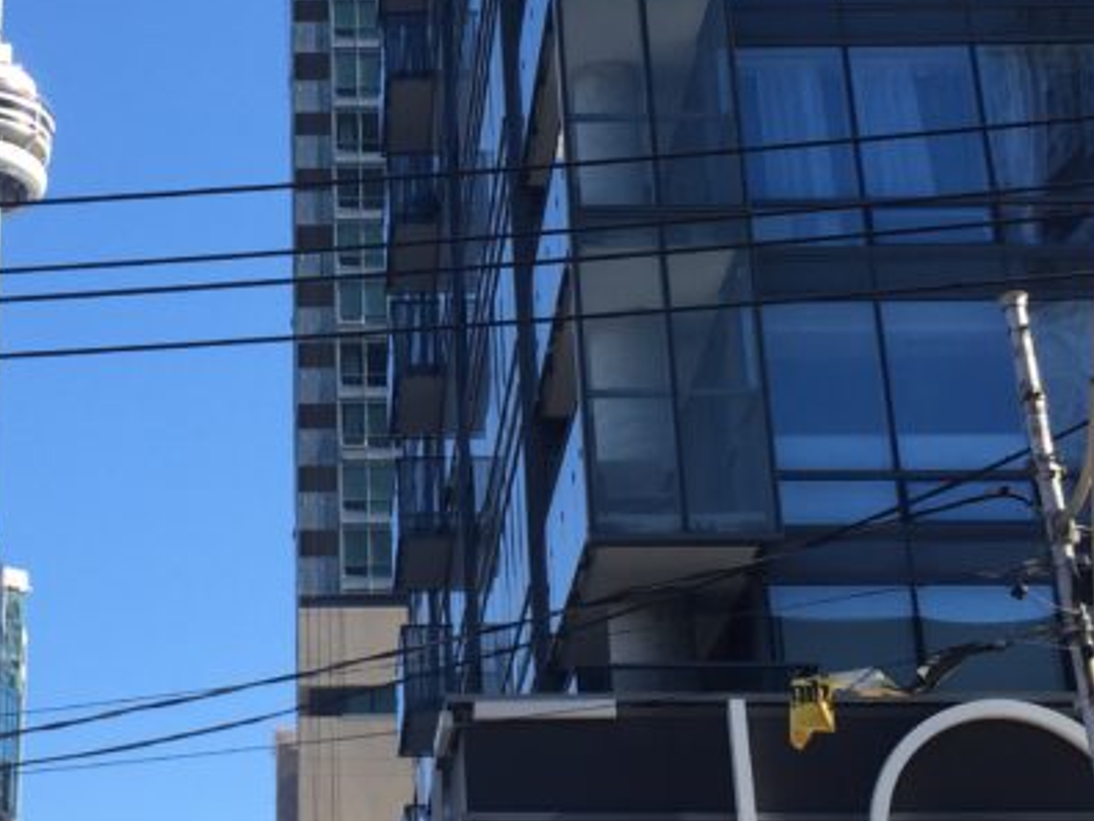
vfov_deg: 19.5
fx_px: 2370
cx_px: 276
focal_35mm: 75
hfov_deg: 25.7
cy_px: 202
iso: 32
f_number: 2.2
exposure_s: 1/791
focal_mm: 4.15
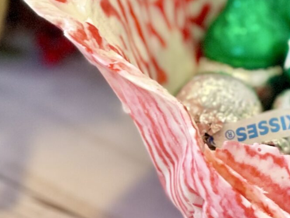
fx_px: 2062
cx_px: 220
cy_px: 225
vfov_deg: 6.0
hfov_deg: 8.0
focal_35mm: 246
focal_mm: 7.5
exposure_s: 1/40
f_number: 2.2
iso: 125
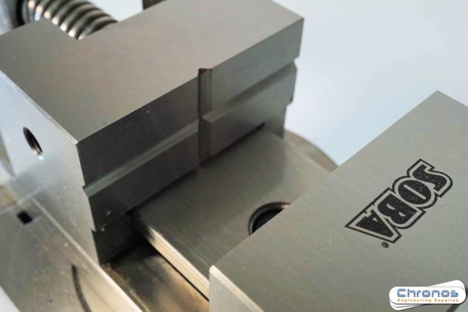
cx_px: 234
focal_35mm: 45
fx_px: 585
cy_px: 156
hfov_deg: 43.6
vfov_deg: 29.9
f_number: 13
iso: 1000
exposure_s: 1/250
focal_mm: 30
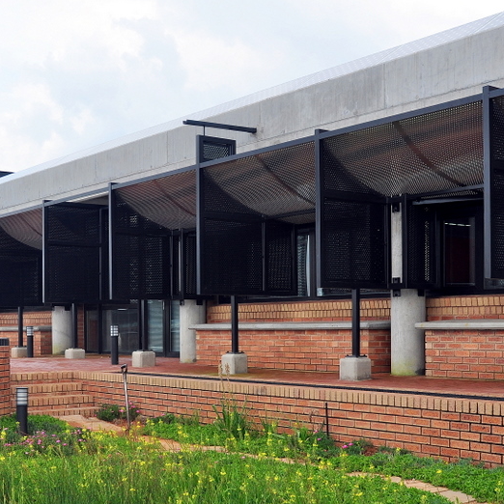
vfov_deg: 30.9
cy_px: 327
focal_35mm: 55
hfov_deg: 31.1
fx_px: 906
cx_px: 228
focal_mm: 22
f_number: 8
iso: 200
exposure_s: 1/250
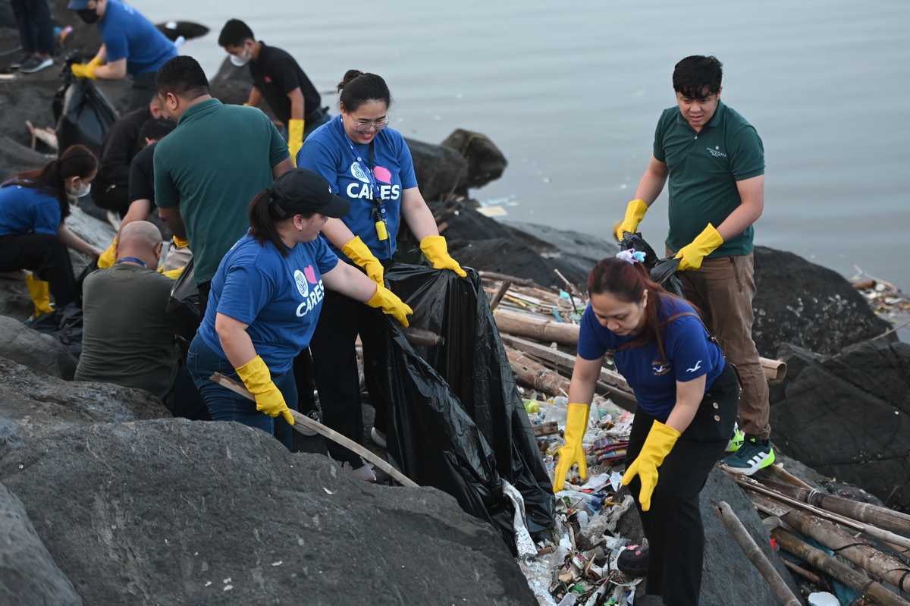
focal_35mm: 95
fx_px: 2400
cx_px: 455
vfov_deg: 14.4
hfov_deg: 21.5
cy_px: 303
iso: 2000
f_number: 2.8
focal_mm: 95
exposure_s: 1/250
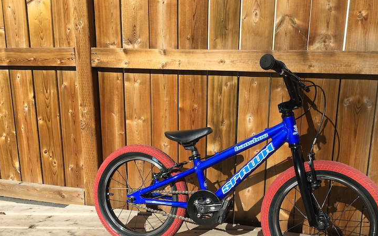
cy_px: 150
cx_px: 206
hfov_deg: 56.6
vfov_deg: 37.0
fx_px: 350
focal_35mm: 34
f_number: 2.2
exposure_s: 1/1399
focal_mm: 4.15
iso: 25
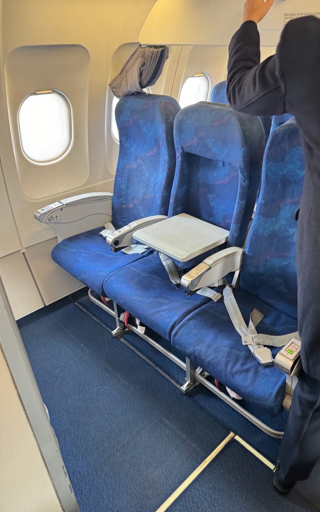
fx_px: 363
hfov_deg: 47.3
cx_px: 195
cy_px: 259
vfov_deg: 70.4
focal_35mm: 26
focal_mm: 6.86
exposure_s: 1/57
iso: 400
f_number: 1.78
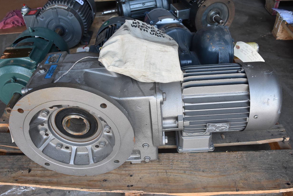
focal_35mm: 31
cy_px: 100
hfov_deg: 60.3
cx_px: 145
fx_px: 252
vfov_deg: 42.3
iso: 800
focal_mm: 20
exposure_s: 1/125
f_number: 5.6
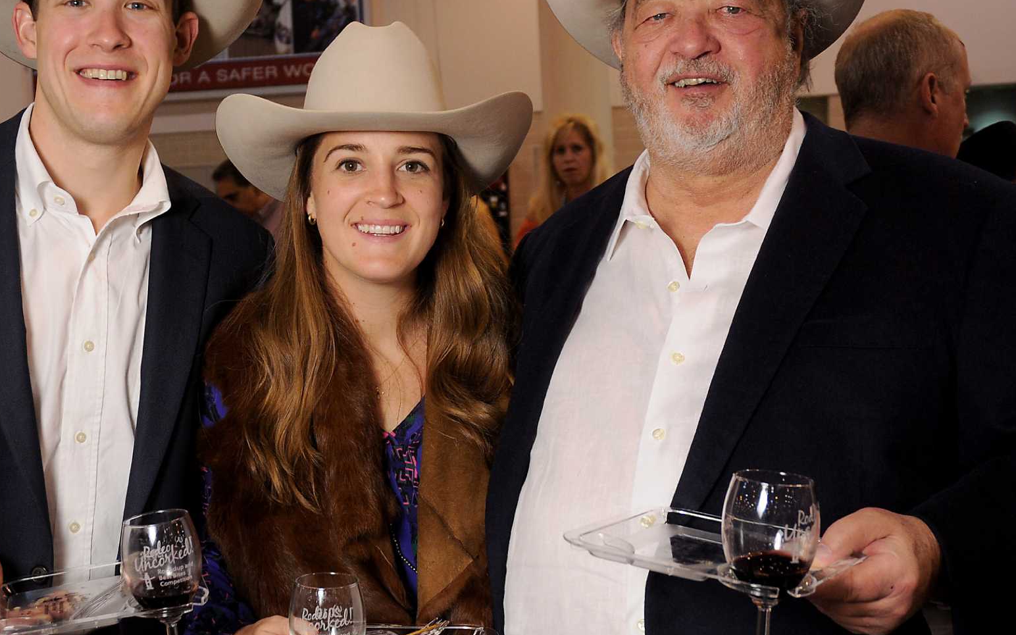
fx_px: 1514
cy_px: 234
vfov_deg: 23.6
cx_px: 401
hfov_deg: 36.9
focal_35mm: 55
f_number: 4.5
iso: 500
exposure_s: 1/50
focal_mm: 27
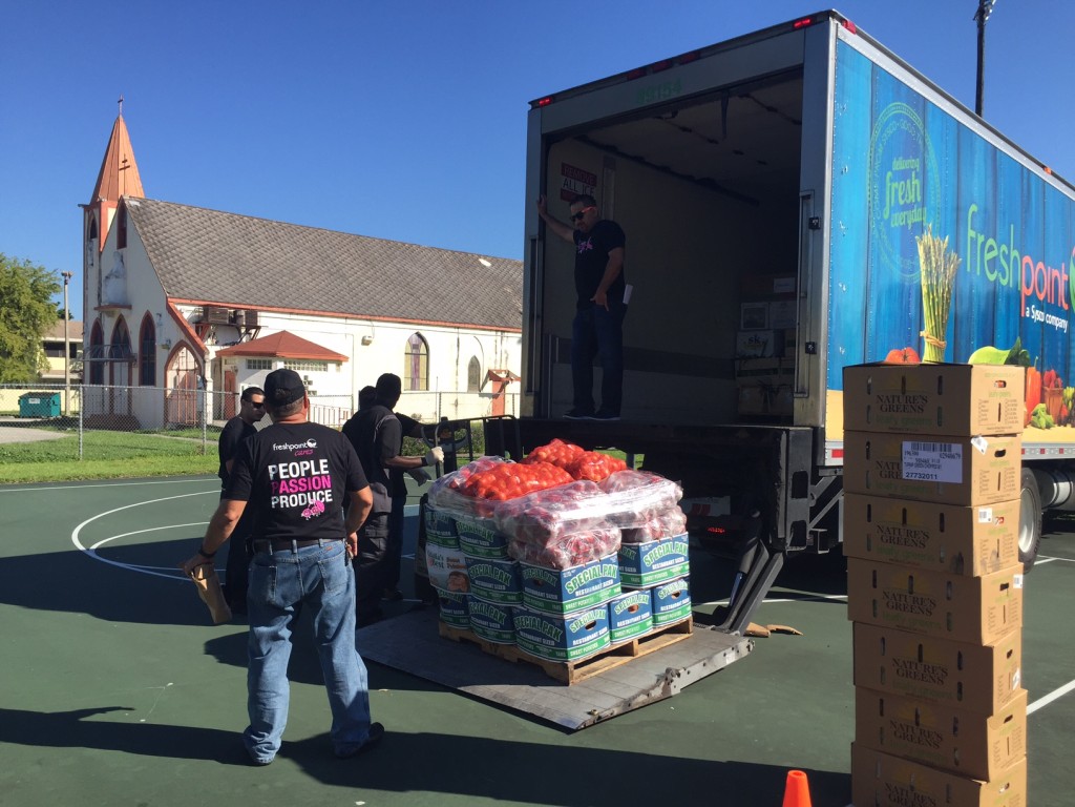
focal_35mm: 29
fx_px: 901
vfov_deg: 48.2
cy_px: 404
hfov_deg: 61.7
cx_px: 538
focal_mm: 4.15
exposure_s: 1/1647
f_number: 2.2
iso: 32
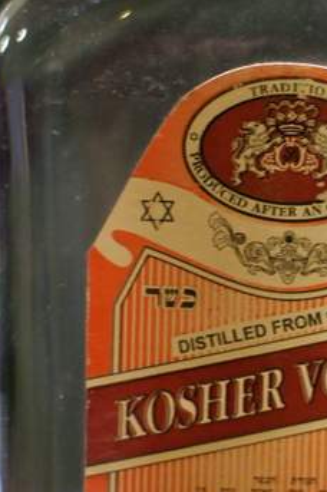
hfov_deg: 7.8
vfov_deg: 11.8
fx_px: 2389
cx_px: 255
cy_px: 205
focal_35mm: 175
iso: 800
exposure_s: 1/80
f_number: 2
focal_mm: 50
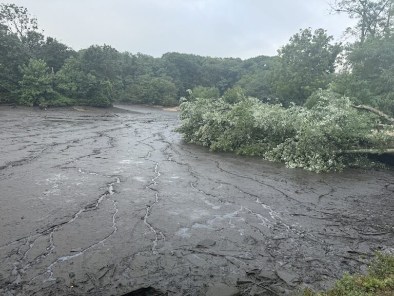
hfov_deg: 71.6
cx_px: 197
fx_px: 273
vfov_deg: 56.8
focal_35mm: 24
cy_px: 148
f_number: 1.78
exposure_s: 1/812
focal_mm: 6.76
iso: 80
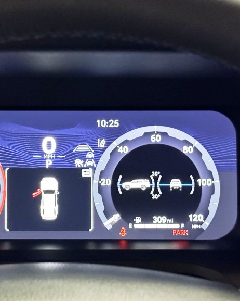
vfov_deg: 23.0
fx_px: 737
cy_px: 180
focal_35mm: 83
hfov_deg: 18.3
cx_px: 42
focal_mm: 6.86
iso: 640
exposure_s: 1/30
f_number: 1.78
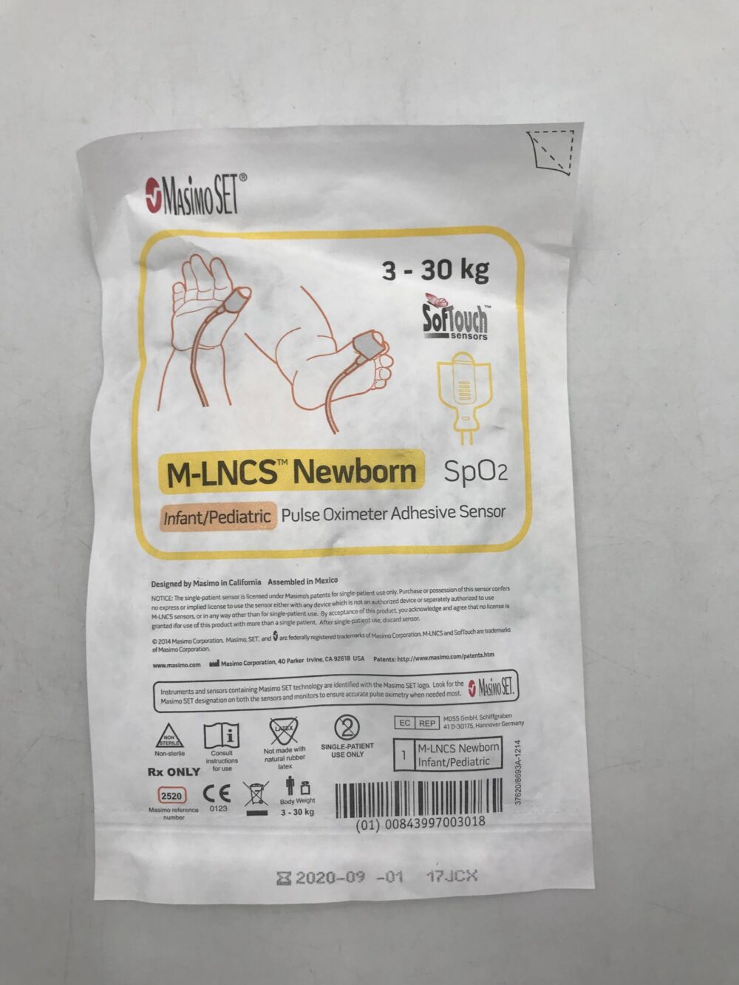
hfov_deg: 49.8
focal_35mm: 28
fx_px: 797
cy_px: 492
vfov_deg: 63.4
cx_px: 370
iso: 20
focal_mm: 3.99
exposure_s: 1/122
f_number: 1.8
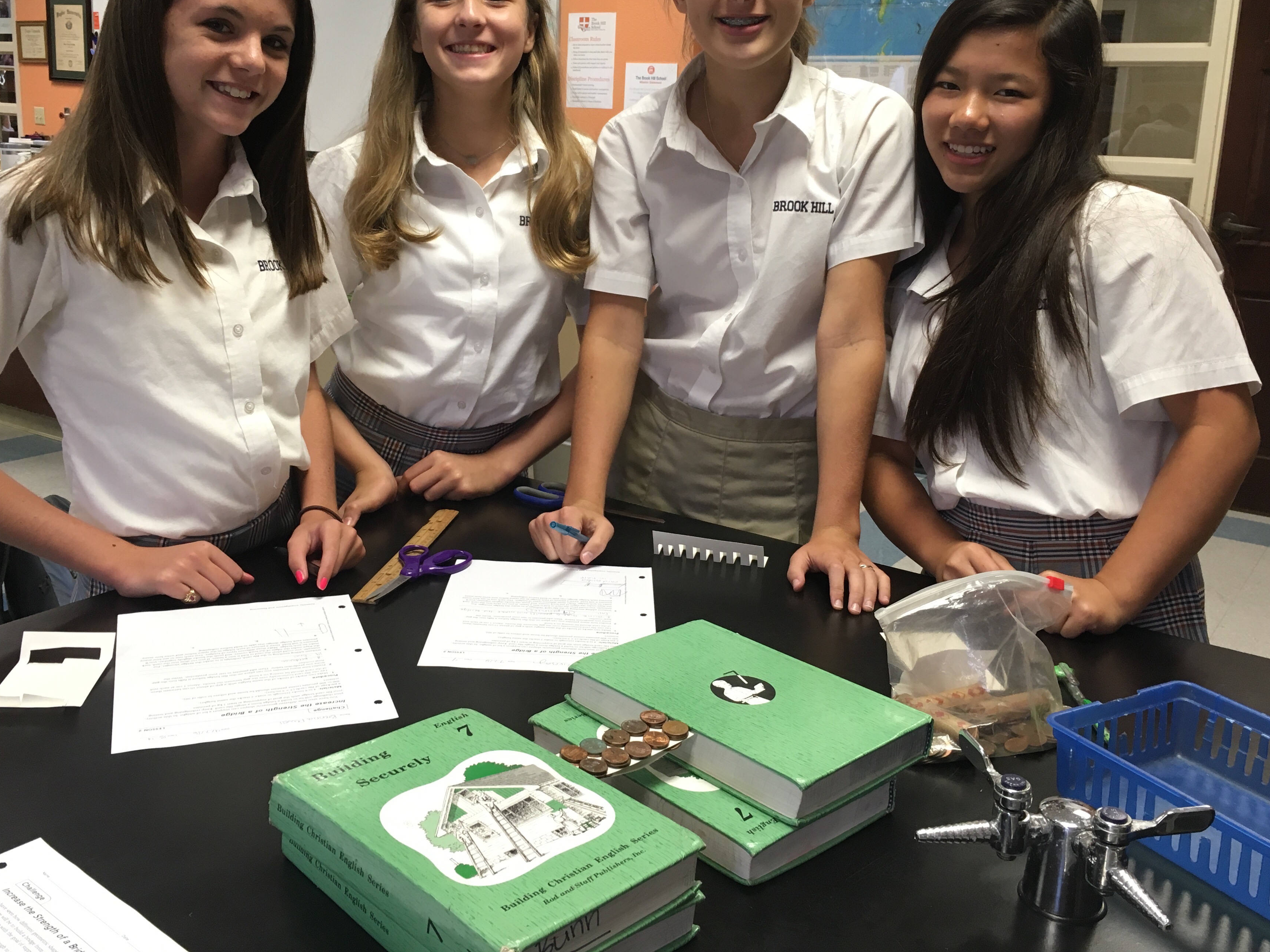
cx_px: 610
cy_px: 395
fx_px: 1247
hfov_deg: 53.9
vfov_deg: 41.6
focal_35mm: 34
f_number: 2.2
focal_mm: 4.15
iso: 64
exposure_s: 1/30
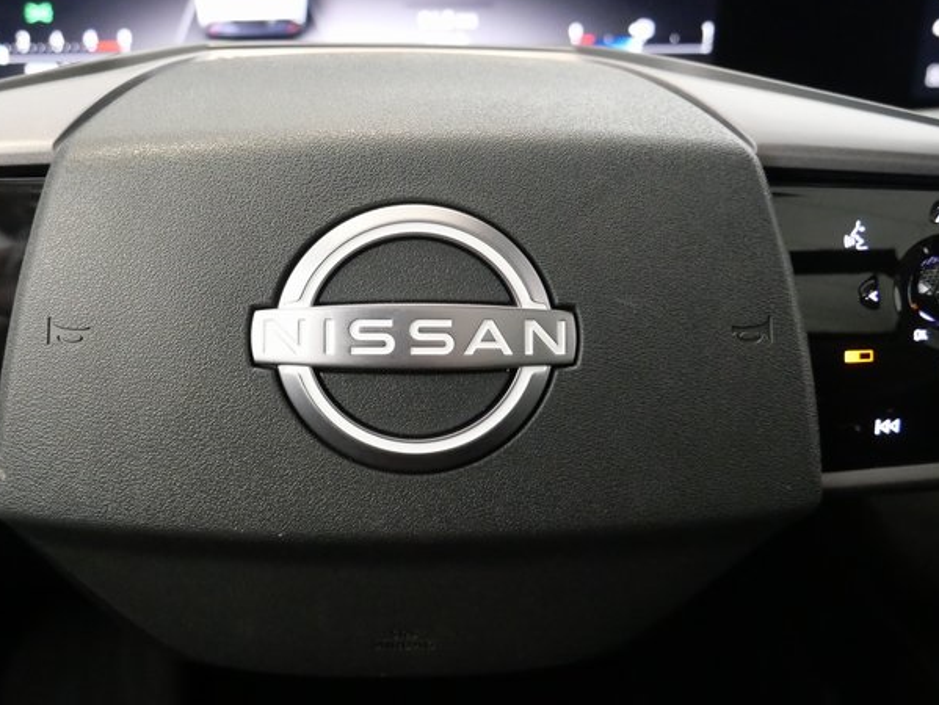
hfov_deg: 45.4
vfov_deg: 35.1
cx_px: 356
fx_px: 1113
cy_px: 306
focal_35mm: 41
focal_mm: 12
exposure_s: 1/40
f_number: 3.5
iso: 3200
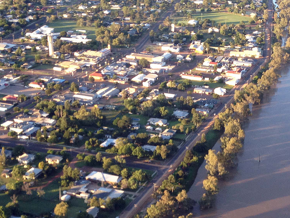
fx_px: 637
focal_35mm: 76
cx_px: 208
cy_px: 156
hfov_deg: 25.4
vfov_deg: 19.3
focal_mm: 4.28
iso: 64
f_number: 2.4
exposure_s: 1/254
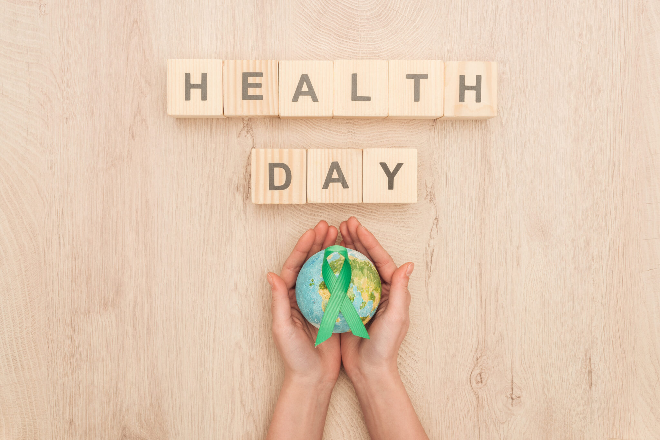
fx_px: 917
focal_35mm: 50
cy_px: 220
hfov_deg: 39.6
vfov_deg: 27.0
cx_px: 330
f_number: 9
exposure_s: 1/160
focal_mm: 50
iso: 160
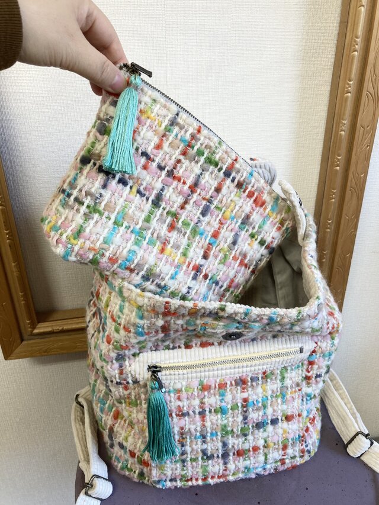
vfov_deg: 63.4
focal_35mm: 28
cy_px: 252
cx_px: 190
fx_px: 409
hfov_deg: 49.8
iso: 64
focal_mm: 3.99
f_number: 1.8
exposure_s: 1/100
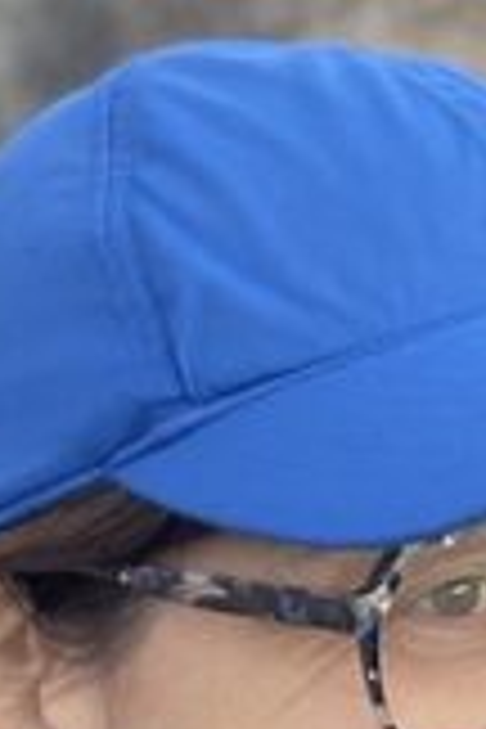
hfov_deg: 8.3
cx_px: 1282
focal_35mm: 148
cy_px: 356
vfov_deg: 13.9
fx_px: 2997
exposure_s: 1/122
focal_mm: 2.71
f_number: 2.2
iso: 25
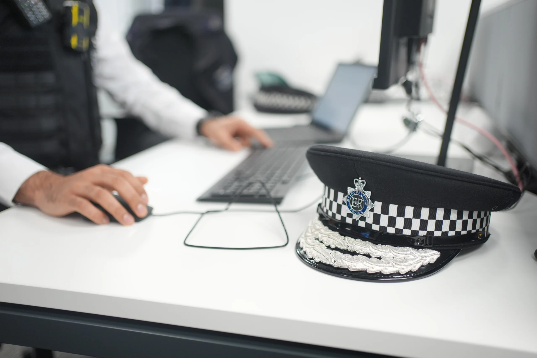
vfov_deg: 37.9
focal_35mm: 35
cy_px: 179
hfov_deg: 54.4
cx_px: 268
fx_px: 522
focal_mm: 35
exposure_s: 1/200
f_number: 1.8
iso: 640
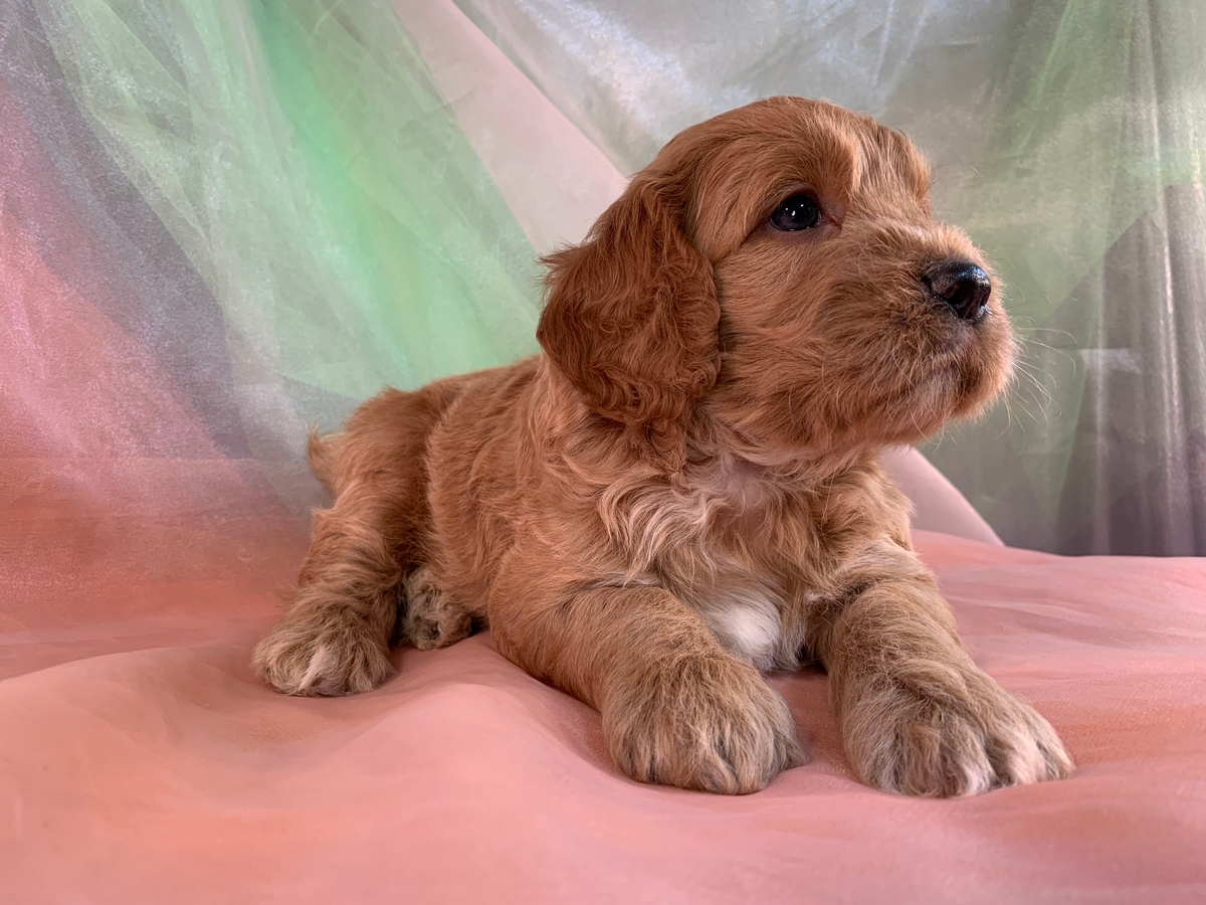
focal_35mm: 26
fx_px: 906
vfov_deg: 53.1
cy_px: 452
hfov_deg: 67.3
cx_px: 603
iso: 64
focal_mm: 4.25
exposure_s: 1/60
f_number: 1.8
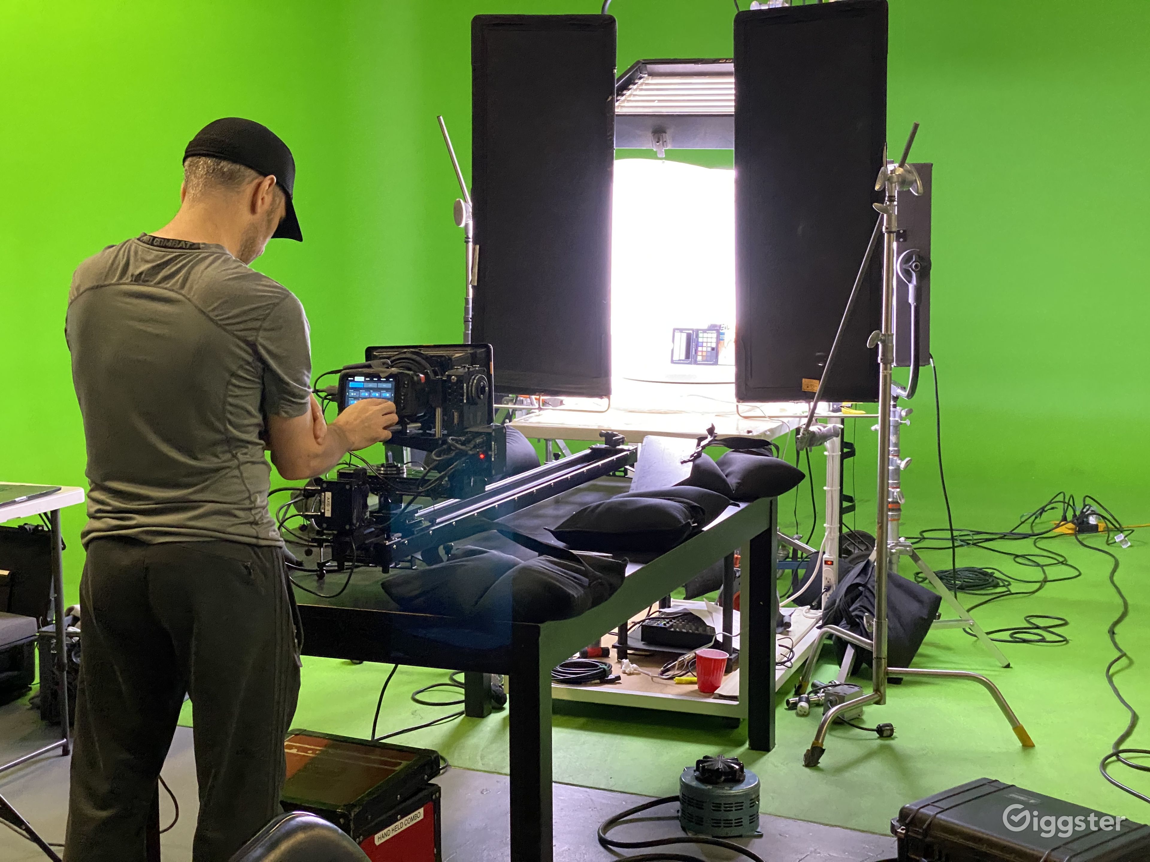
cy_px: 431
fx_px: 1728
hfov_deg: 36.8
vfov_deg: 28.0
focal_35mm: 52
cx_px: 575
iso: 500
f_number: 2
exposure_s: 1/60
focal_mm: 6
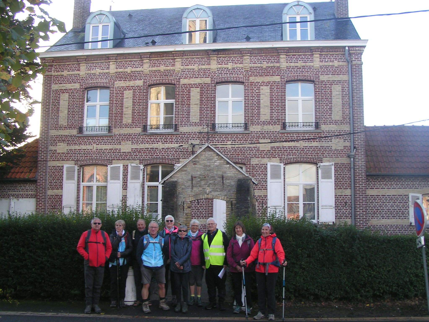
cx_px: 214
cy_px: 161
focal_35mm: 38
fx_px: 471
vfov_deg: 37.7
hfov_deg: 49.0
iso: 50
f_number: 5.6
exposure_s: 1/50
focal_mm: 5.8
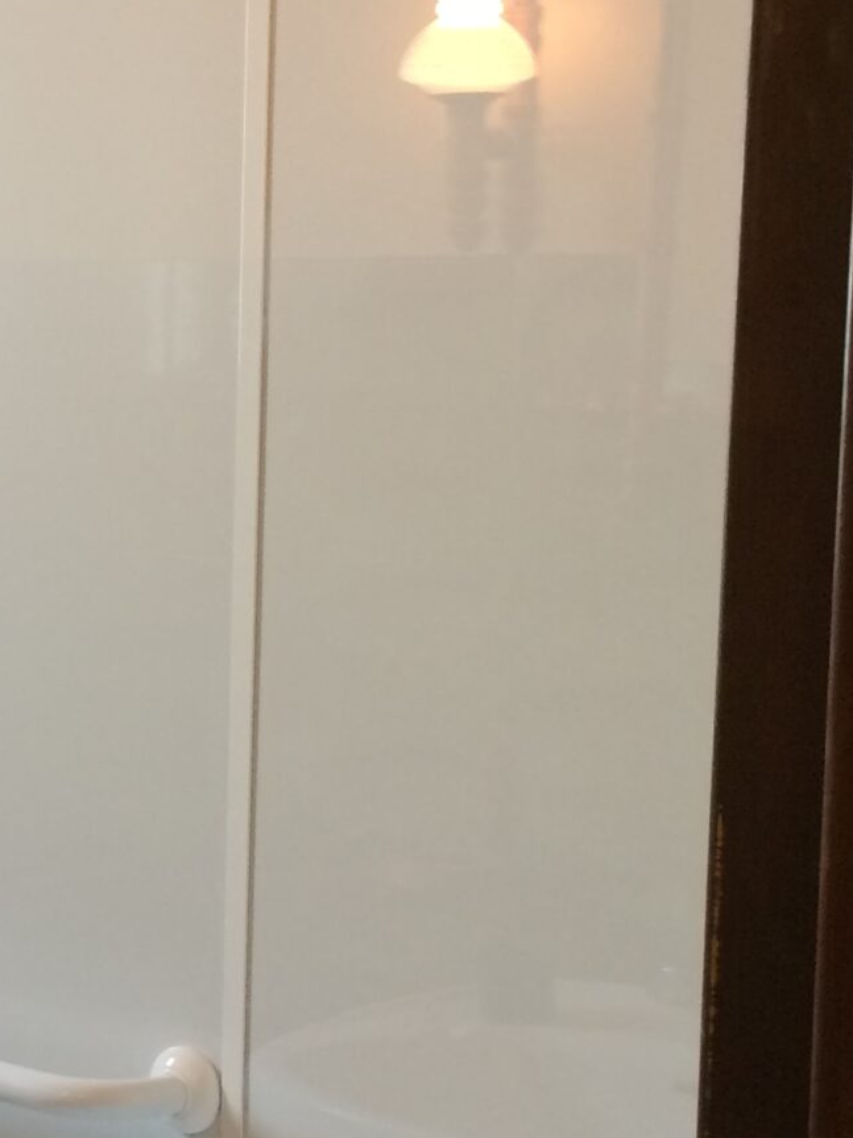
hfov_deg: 16.5
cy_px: 708
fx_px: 2826
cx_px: -134
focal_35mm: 86
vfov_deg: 22.7
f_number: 2.2
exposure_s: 1/33
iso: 125
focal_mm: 4.15
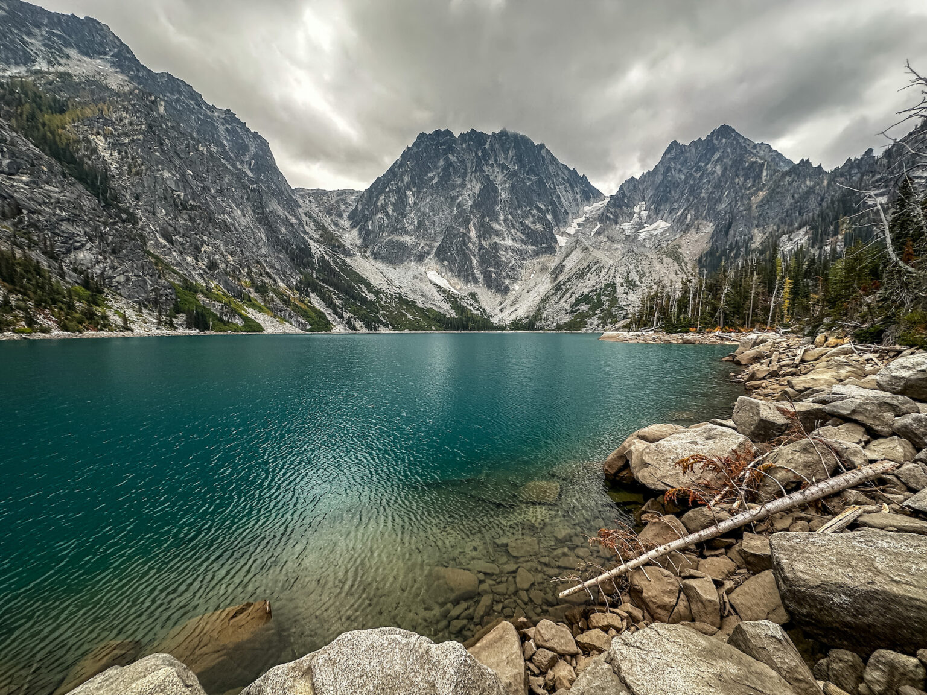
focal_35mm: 14
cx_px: 464
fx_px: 375
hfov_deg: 102.1
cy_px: 348
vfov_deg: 85.7
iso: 50
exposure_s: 1/100
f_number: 2.2
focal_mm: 2.22
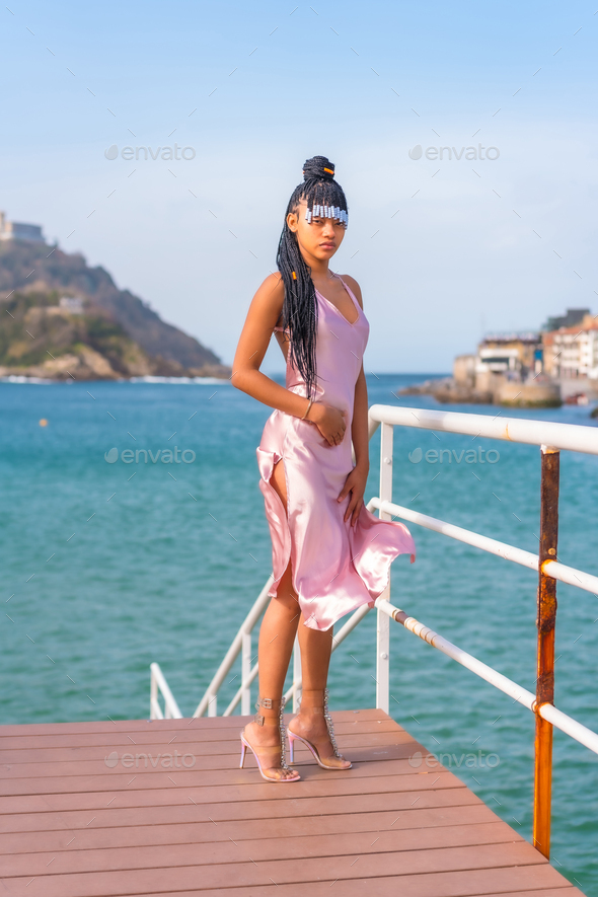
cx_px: 299
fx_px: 1370
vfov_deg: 36.2
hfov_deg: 24.6
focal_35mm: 55
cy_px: 448
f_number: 2.8
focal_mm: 55
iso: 100
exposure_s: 1/640
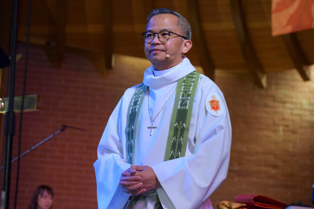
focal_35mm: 142
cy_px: 104
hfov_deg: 14.4
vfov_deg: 9.6
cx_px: 157
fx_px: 1243
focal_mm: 95
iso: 3200
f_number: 4.2
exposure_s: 1/160
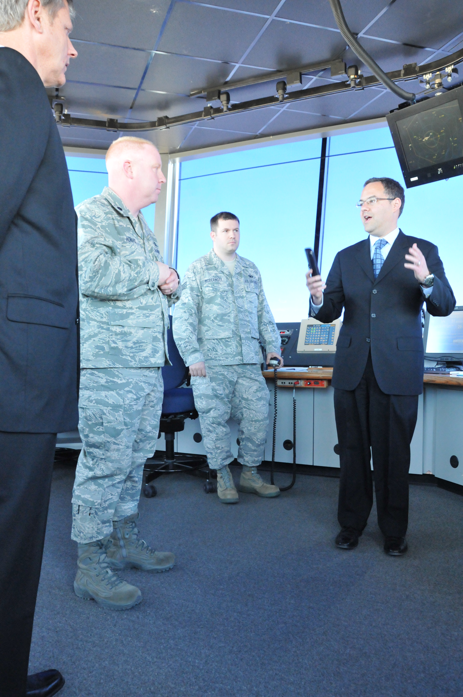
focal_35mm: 30
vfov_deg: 62.0
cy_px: 348
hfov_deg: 43.5
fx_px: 580
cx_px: 232
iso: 2000
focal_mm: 20
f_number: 5.6
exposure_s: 1/100
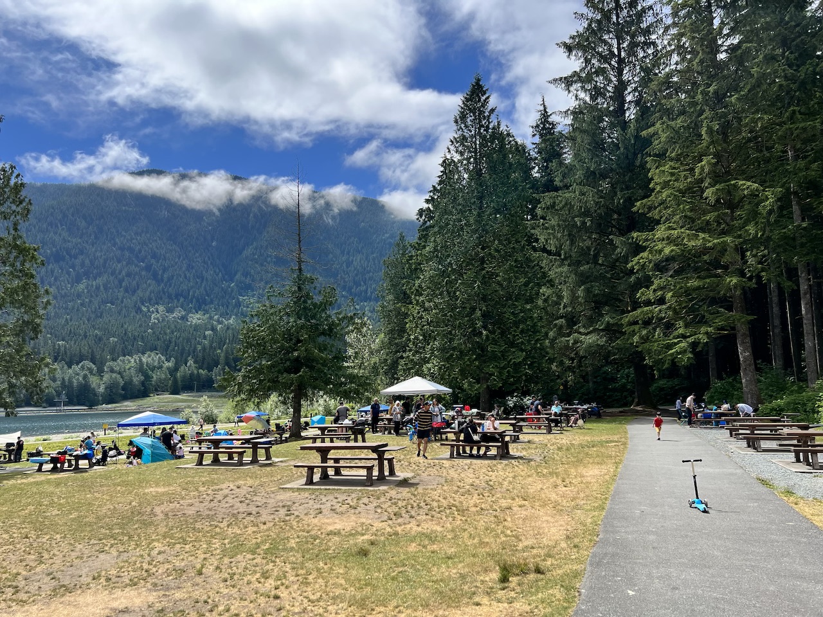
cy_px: 308
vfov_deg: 53.1
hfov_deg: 67.3
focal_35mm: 26
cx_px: 412
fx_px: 618
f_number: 1.5
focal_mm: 5.7
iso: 50
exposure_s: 1/4444
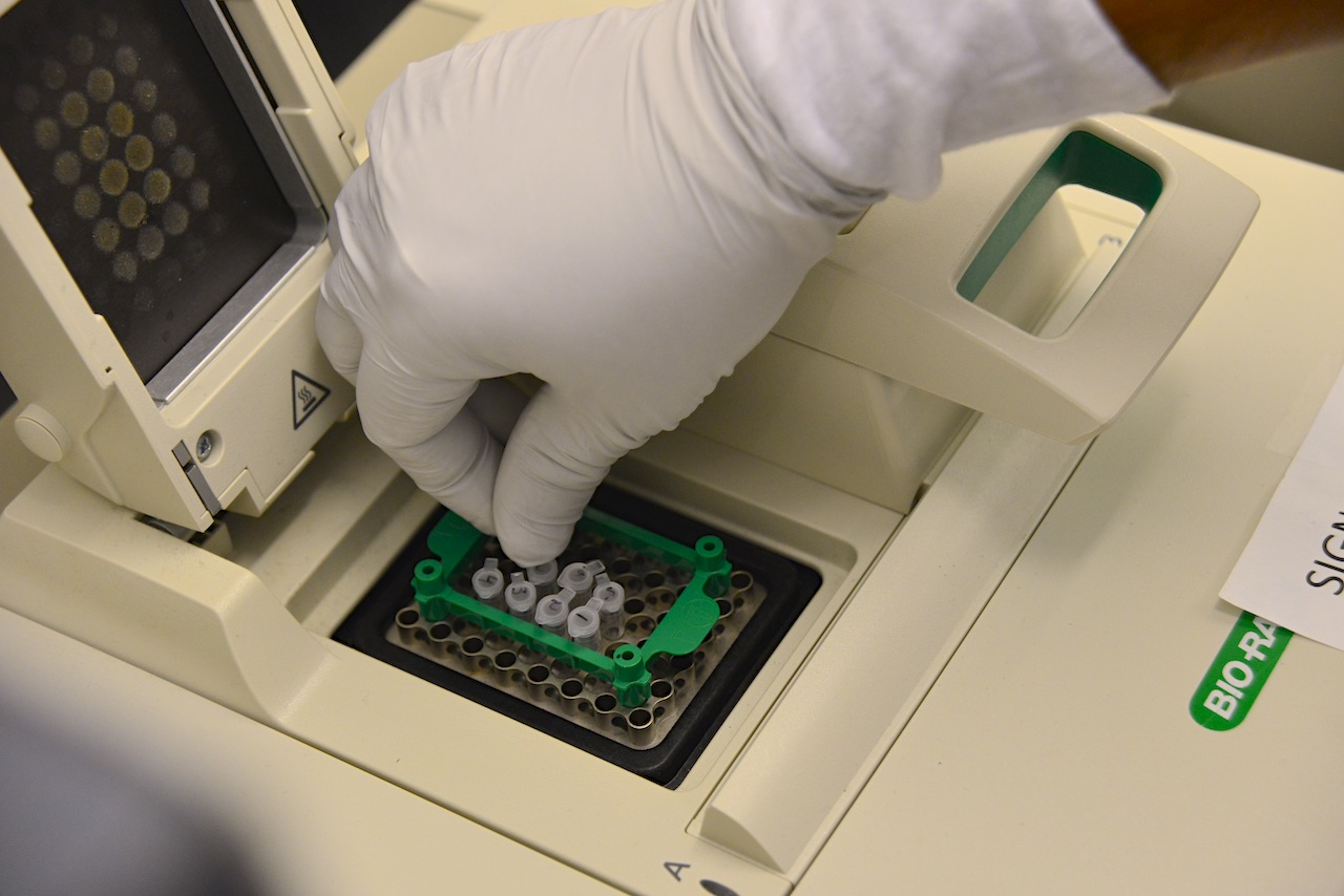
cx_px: 672
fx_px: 3174
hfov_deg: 23.9
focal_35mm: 85
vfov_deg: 16.1
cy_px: 448
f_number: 5.6
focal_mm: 85
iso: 2000
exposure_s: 1/320
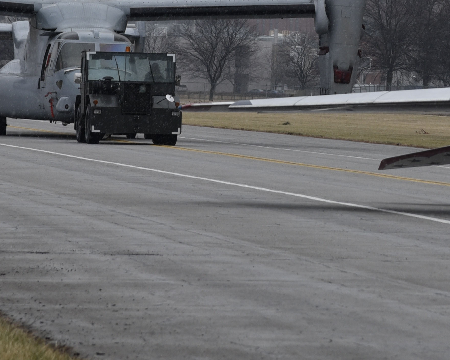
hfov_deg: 5.0
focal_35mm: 383
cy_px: 2
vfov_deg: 4.0
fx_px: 5101
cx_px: 375
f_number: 6.3
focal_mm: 120
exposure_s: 1/160
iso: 400
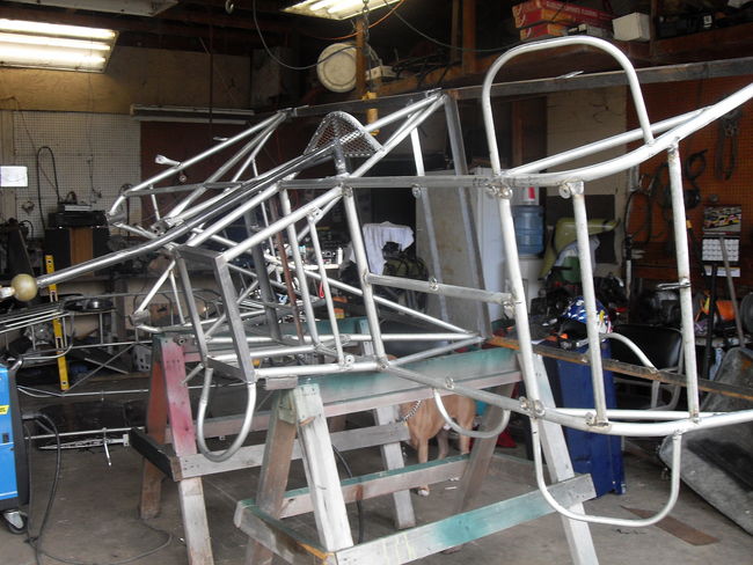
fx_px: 805
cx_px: 376
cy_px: 282
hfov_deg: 50.1
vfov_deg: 38.7
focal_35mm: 37
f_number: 2.8
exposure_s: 1/90
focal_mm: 6.3
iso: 100
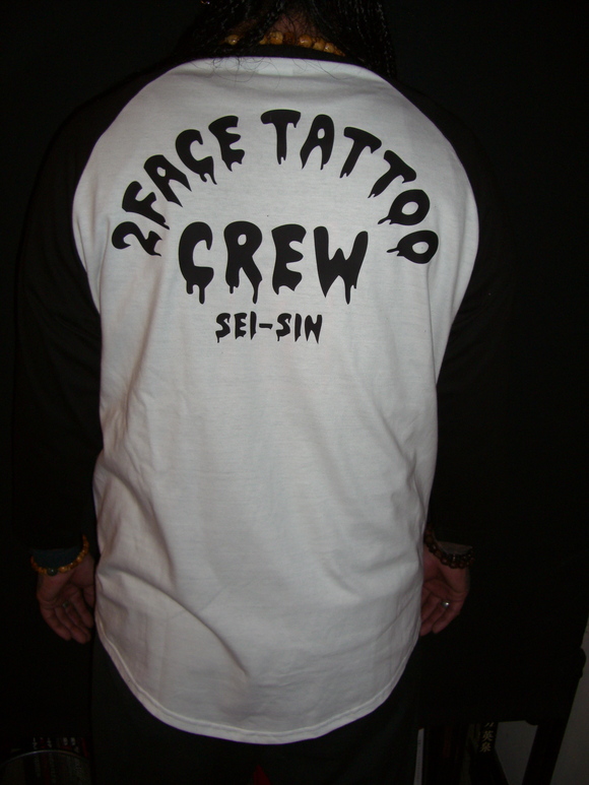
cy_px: 392
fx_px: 862
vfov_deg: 49.0
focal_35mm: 38
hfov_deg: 37.7
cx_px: 294
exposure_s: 1/60
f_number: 2.8
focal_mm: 7.9
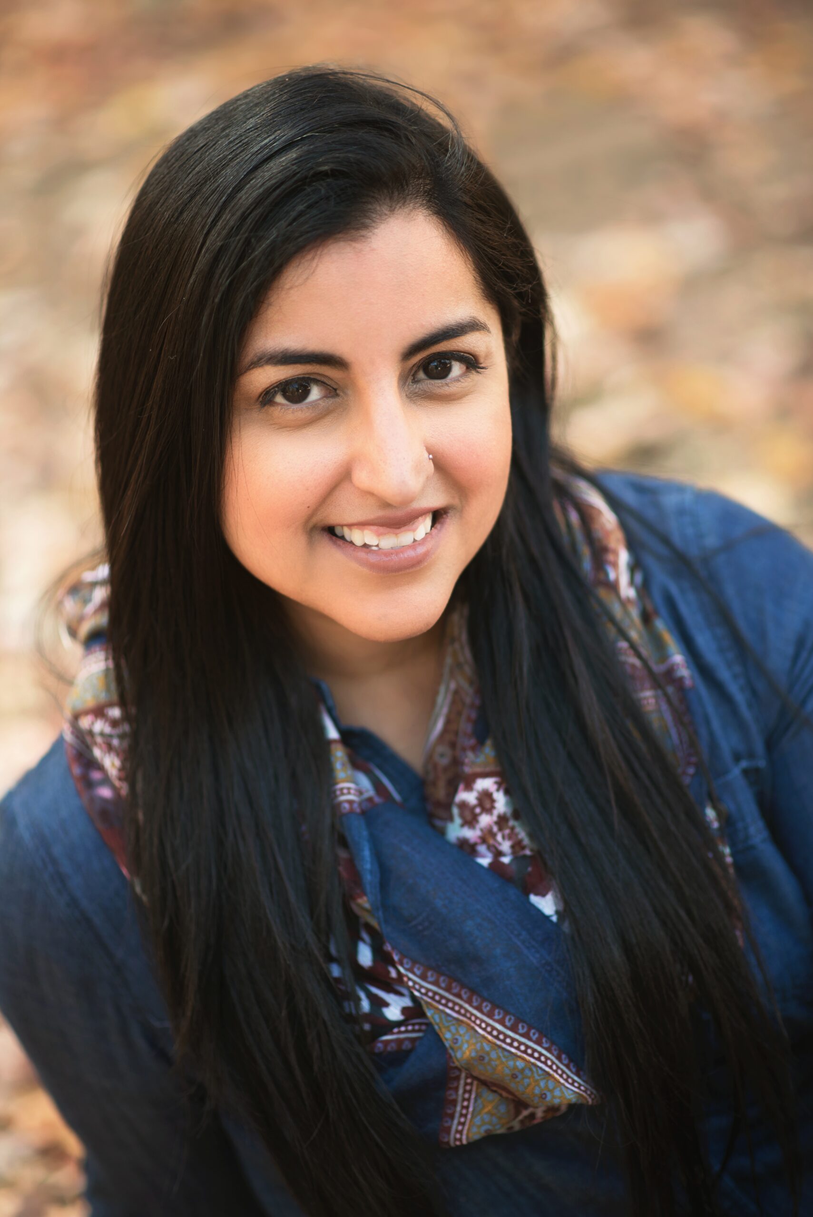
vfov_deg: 23.9
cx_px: 406
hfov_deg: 16.1
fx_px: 2876
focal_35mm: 85
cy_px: 608
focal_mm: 85
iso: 140
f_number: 2
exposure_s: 1/200
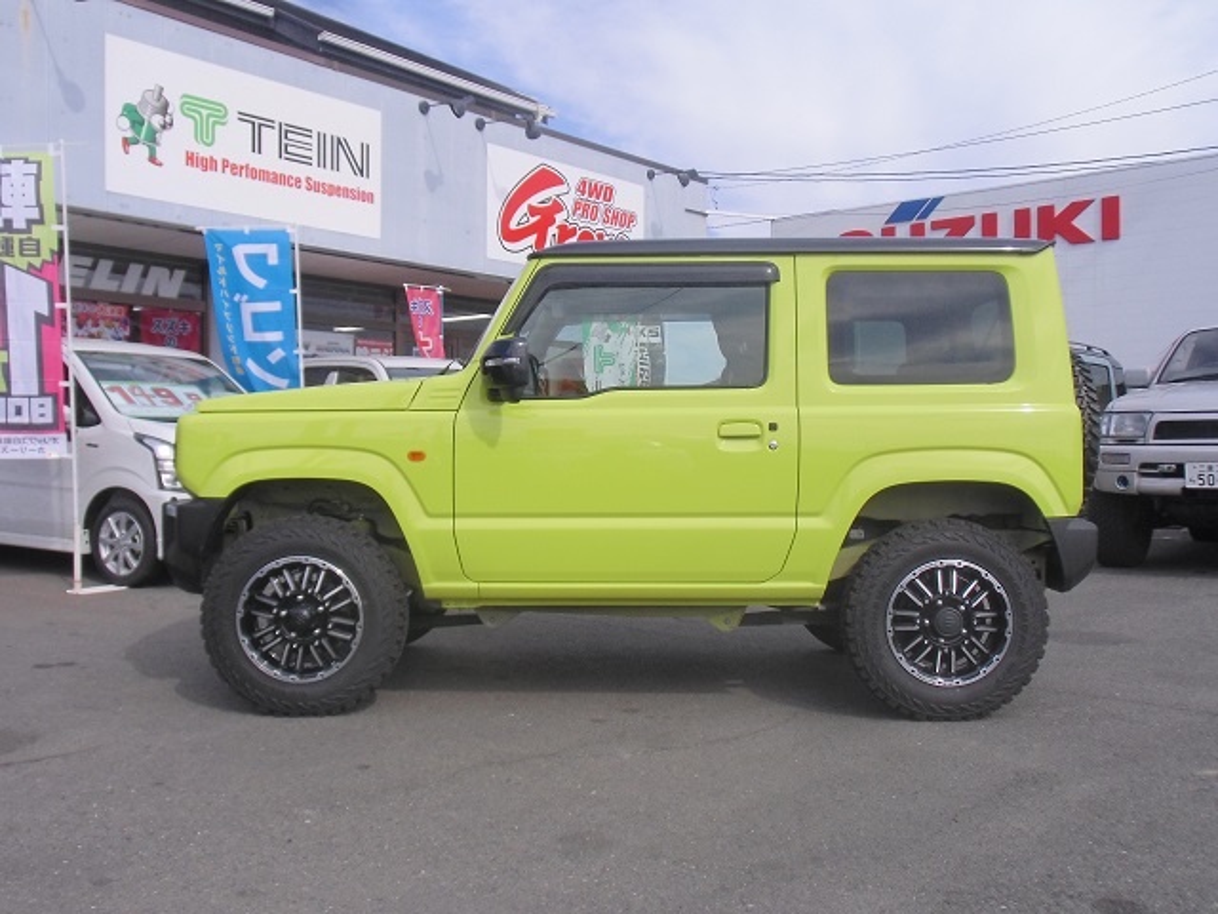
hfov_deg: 60.0
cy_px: 457
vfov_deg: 46.8
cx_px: 609
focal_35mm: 30
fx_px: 1056
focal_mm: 5.36
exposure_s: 1/500
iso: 64
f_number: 8.9
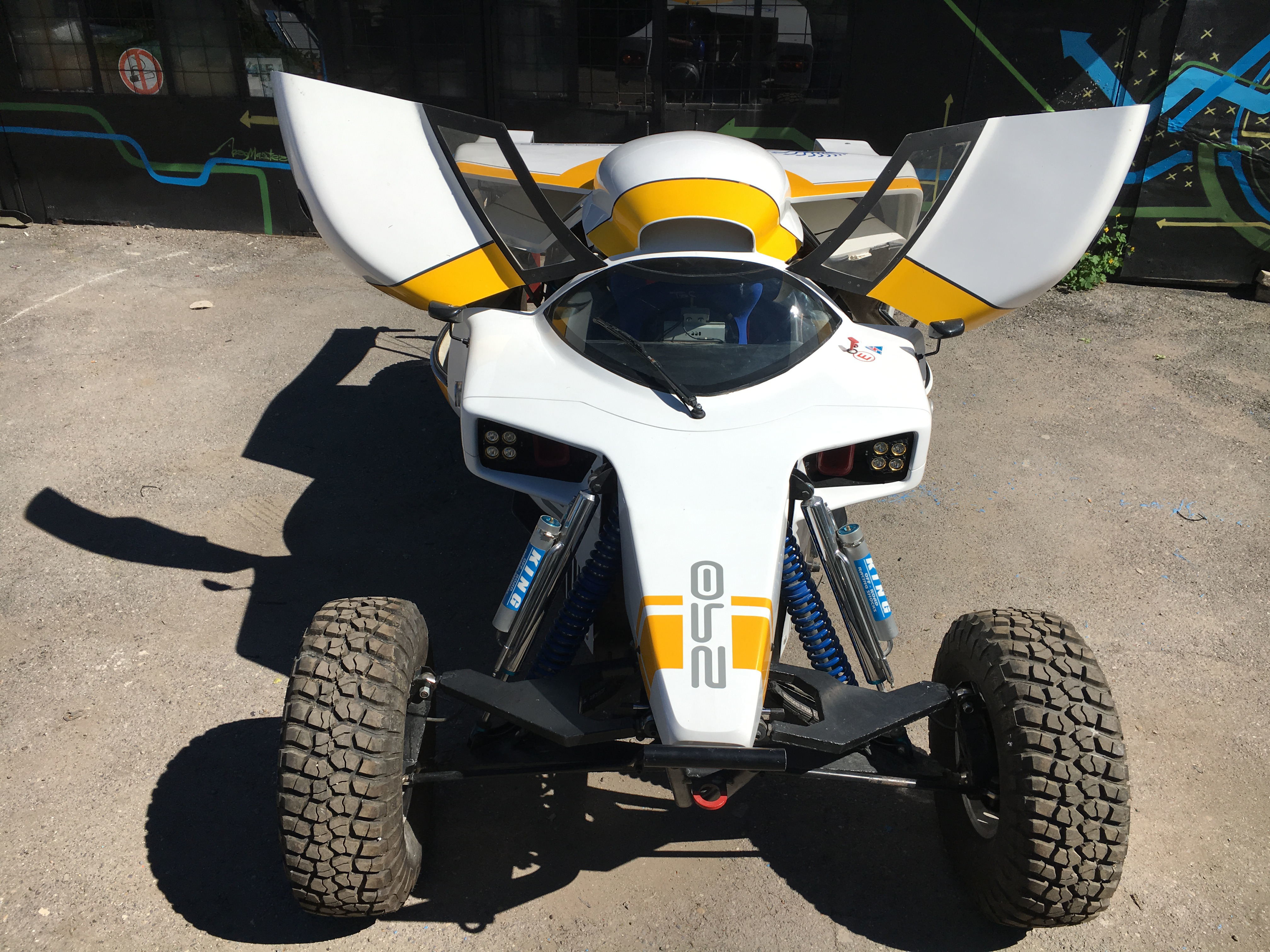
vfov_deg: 48.2
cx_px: 635
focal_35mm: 29
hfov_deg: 61.7
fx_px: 1064
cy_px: 476
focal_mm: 4.15
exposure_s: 1/2262
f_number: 2.2
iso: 25
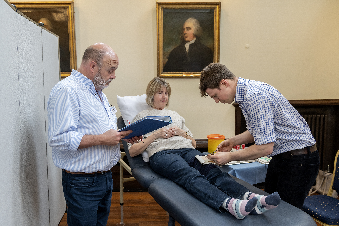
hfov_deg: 60.3
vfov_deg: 42.3
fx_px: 292
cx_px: 170
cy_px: 113
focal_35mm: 31
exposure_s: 1/125
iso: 1600
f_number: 4.5
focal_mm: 31
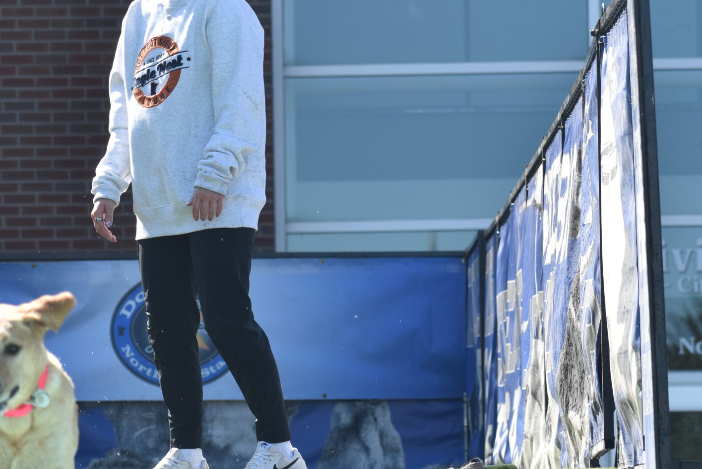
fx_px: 5556
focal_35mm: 285
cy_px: 331
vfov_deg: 4.8
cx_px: 308
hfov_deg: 7.2
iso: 200
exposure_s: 1/500
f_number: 6.3
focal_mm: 105
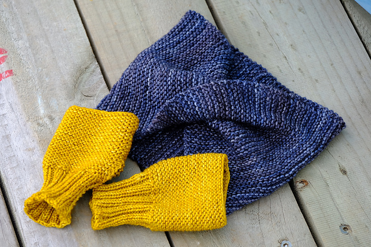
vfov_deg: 8.3
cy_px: 124
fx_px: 1701
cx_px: 186
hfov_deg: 12.4
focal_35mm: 165
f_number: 5.6
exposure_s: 1/120
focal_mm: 110
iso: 200
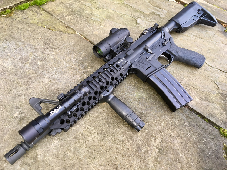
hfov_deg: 61.7
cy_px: 85
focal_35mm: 29
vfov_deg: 48.2
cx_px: 114
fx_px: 190
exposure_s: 1/40
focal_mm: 4.15
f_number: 2.2
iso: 25
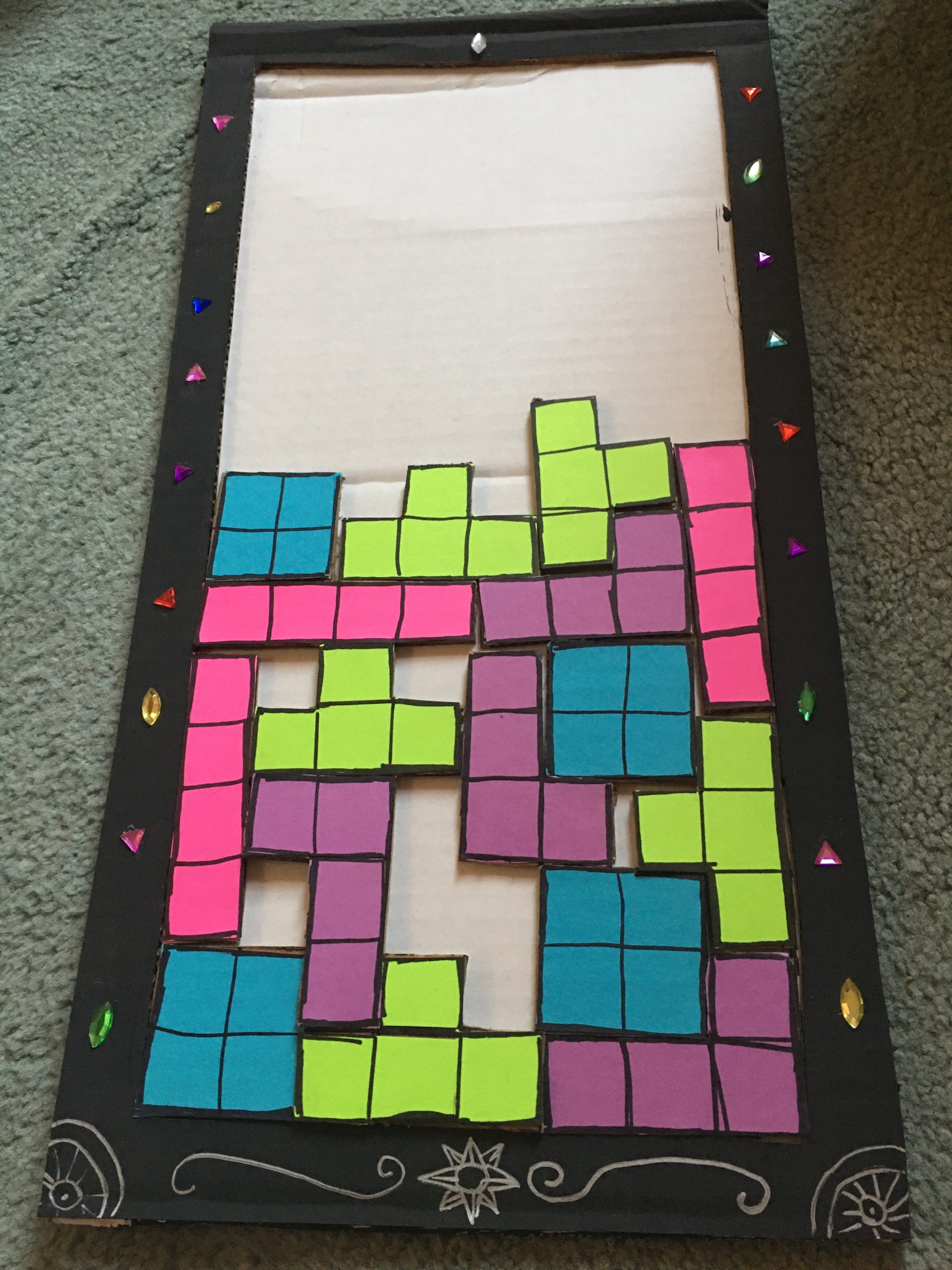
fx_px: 1063
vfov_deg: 61.7
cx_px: 476
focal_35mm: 29
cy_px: 635
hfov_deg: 48.2
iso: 80
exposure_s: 1/15
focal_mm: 4.15
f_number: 2.2
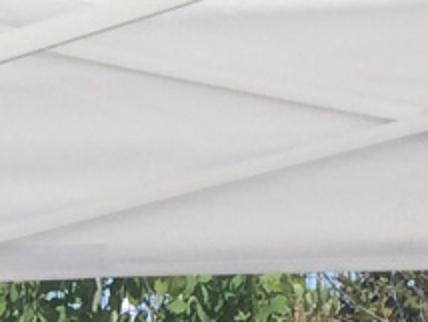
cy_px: 1050
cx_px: -342
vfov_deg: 6.1
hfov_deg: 8.6
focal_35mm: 221
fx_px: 2736
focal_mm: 4.15
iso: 32
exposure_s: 1/1786
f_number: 2.2
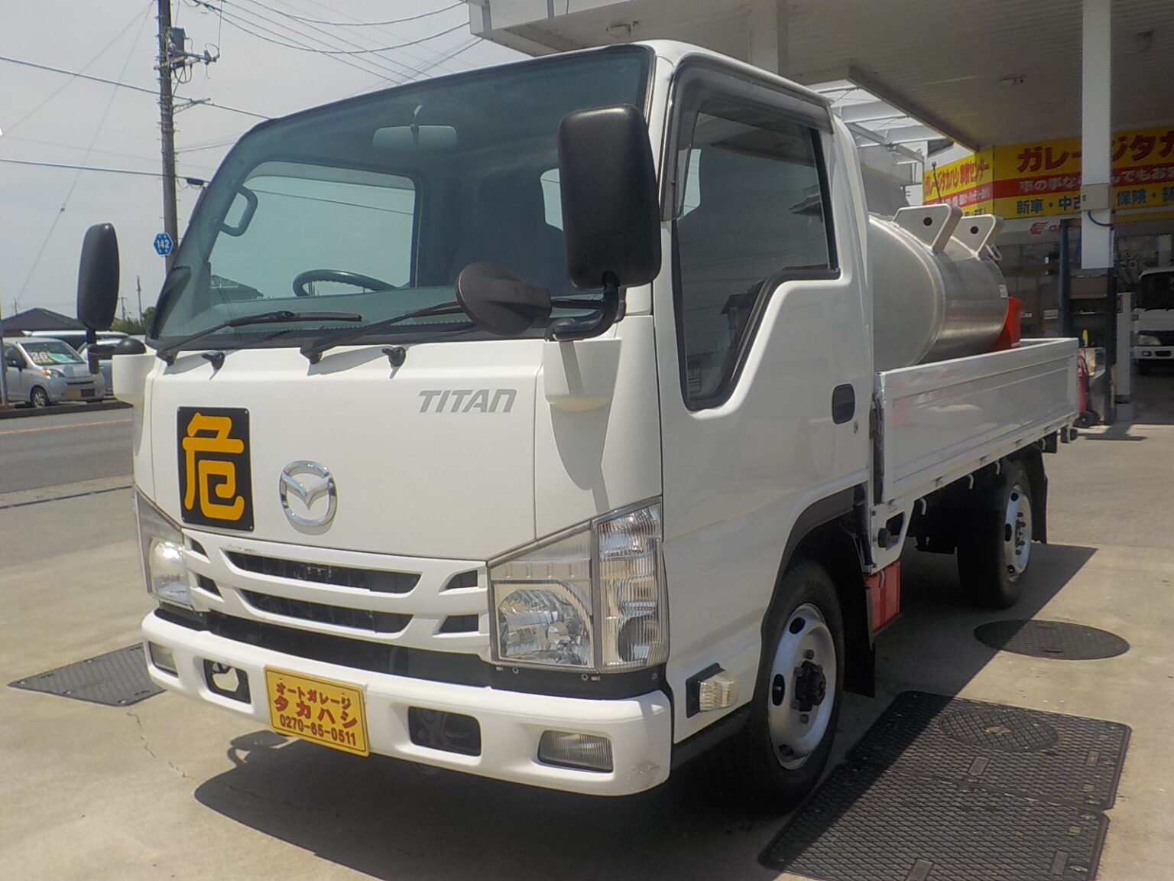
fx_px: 1017
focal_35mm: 30
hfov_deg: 60.0
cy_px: 440
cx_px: 587
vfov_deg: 46.8
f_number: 6.6
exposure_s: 1/640
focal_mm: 4.1
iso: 125
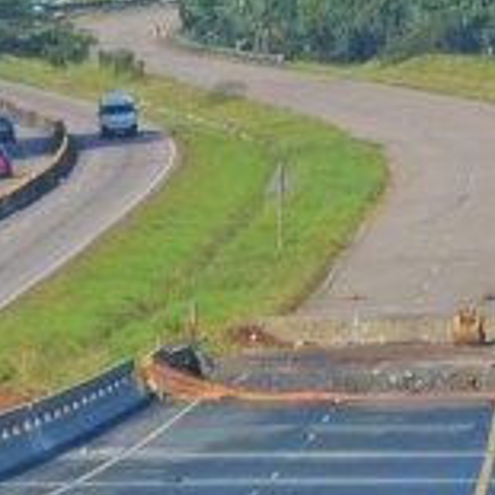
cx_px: -487
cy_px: 243
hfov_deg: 3.3
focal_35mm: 522
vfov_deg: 3.4
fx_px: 8448
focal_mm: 55
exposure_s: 1/250
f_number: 8
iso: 100
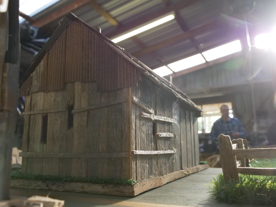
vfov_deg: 44.2
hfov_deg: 56.8
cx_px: 138
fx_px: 255
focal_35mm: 32
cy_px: 104
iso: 4000
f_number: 4.5
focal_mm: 16
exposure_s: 1/640
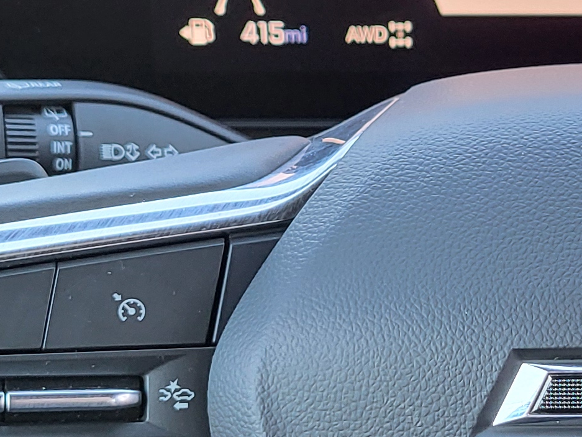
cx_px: 529
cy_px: 295
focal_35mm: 111
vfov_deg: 13.3
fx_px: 1866
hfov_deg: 17.4
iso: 125
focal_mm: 5.4
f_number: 1.8
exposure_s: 1/120
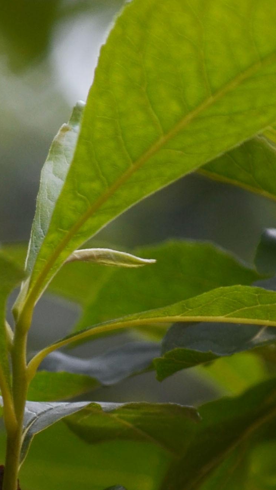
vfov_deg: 3.1
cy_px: 276
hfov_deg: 1.7
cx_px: 163
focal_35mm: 708
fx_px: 9214
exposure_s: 1/200
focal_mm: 122
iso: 100
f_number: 4.8
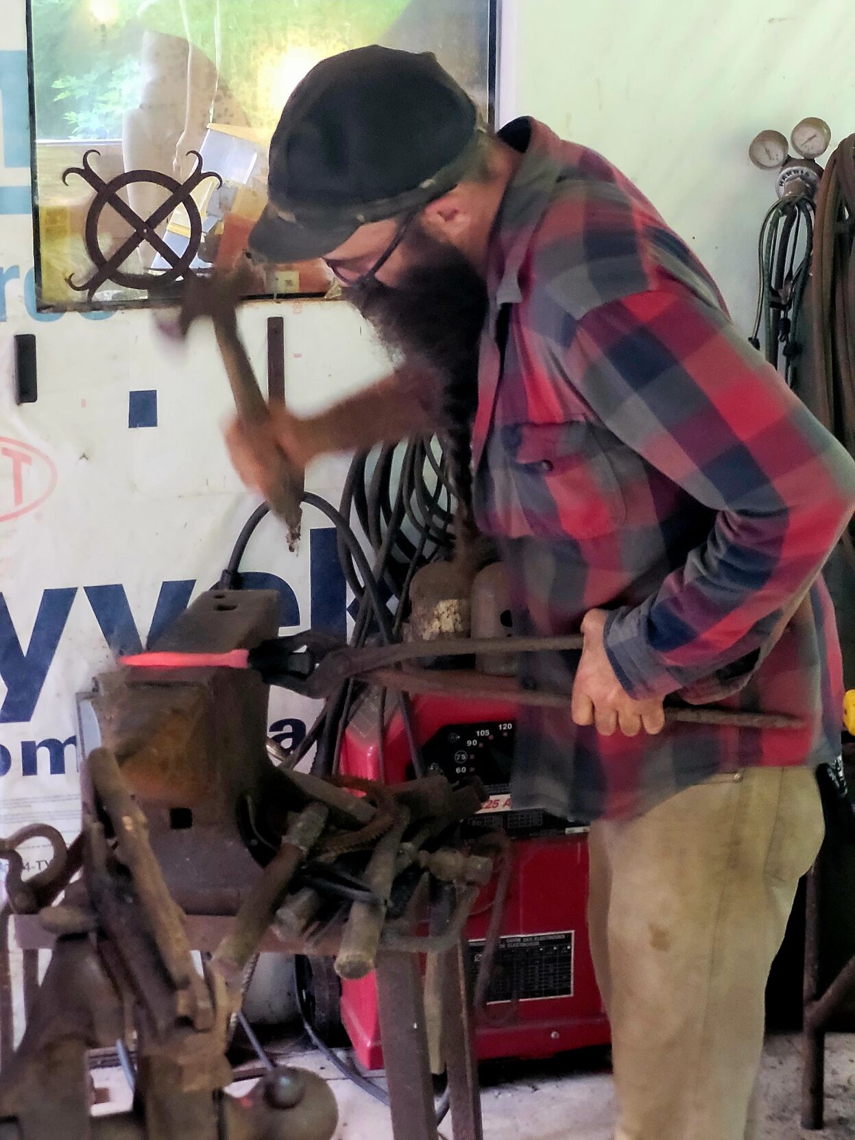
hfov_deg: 19.4
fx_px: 2503
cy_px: 570
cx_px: 428
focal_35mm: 76
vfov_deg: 25.7
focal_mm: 7.12
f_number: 2.4
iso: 800
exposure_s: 1/50
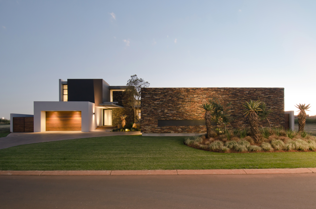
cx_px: 158
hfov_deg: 90.1
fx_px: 158
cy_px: 104
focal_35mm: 18
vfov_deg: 67.1
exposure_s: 3
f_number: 10
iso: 400
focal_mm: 12
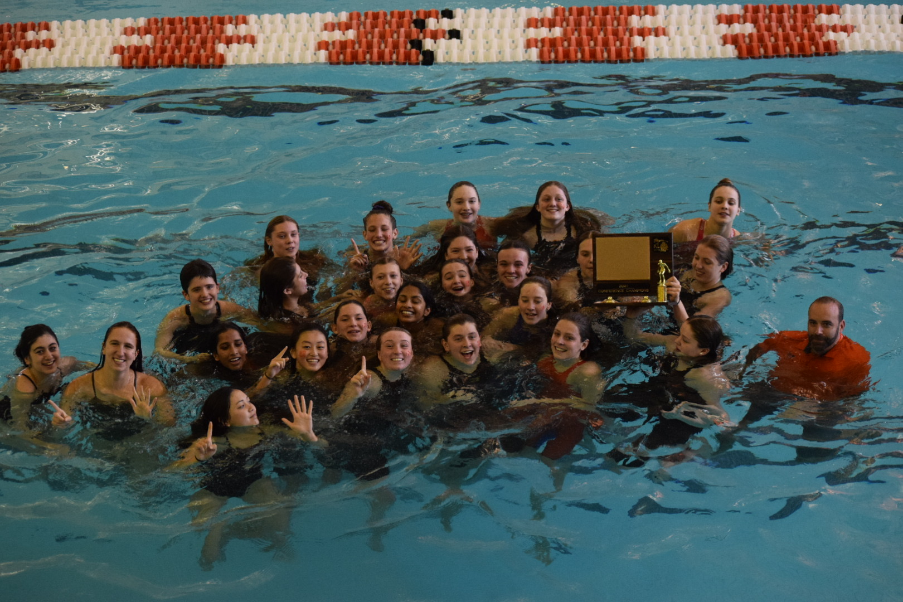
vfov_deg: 16.6
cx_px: 452
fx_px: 2069
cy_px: 301
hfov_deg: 24.6
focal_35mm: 82
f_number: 4
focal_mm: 55
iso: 2200
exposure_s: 1/500
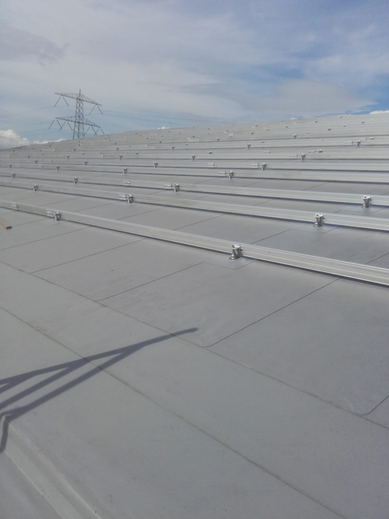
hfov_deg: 45.4
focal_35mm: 31
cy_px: 260
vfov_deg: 58.4
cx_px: 194
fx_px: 464
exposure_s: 1/2427
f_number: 2.2
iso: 50
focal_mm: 3.31
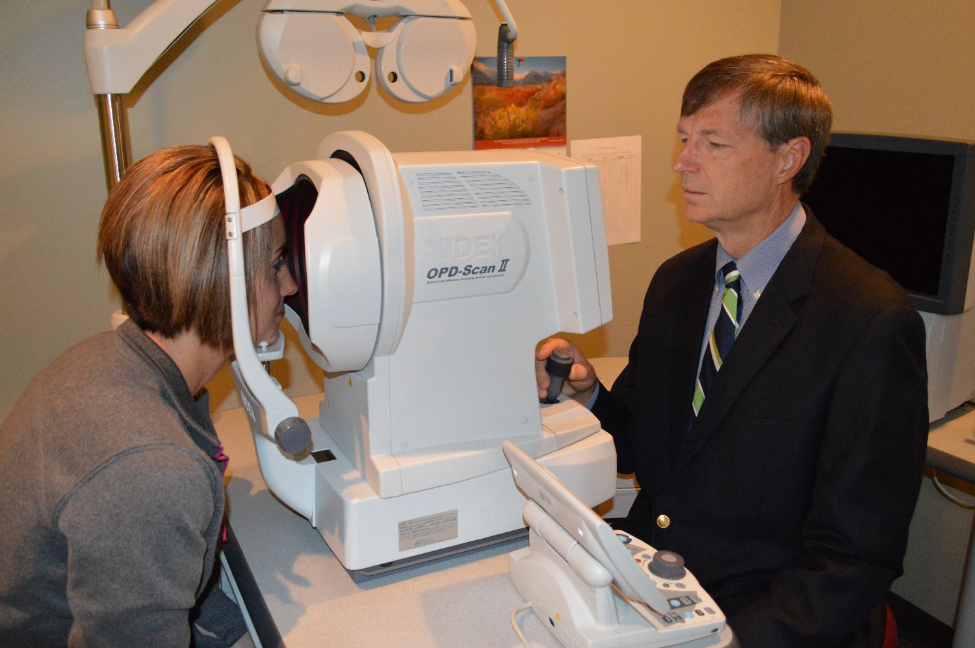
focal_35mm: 30
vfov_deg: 43.5
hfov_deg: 62.0
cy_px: 324
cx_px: 488
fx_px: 812
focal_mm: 20
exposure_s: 1/60
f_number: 3.8
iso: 3200
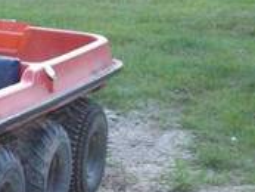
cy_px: 160
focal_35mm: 133
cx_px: -195
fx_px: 980
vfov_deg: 11.1
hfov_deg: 13.4
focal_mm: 6
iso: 200
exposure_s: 1/64
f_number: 2.7
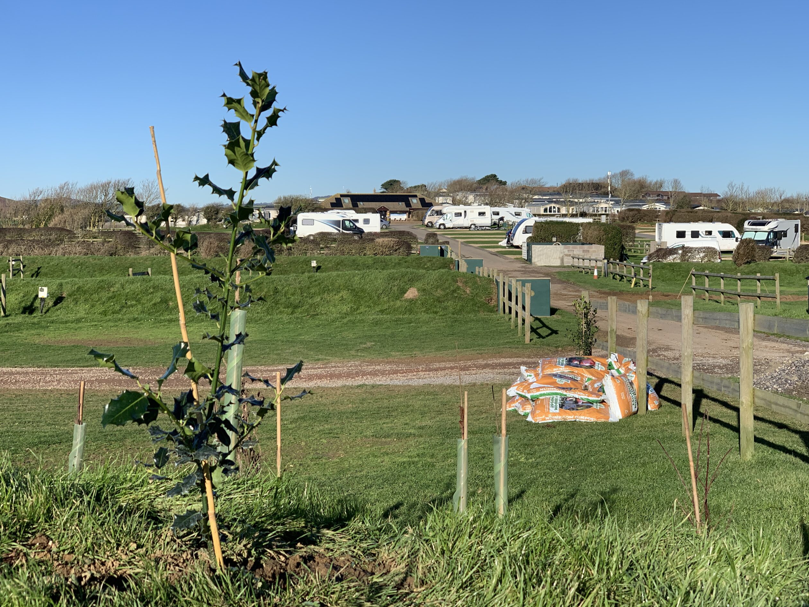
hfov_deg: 36.2
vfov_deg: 27.5
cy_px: 304
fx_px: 1239
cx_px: 412
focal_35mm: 53
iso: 16
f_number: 2.4
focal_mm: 6
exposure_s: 1/1370
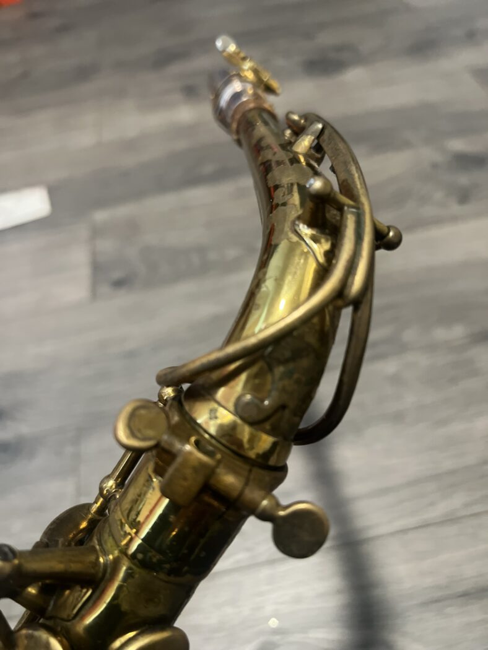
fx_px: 489
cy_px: 325
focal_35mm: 26
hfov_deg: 53.1
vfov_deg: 67.3
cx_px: 244
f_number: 1.5
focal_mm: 5.7
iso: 500
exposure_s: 1/40
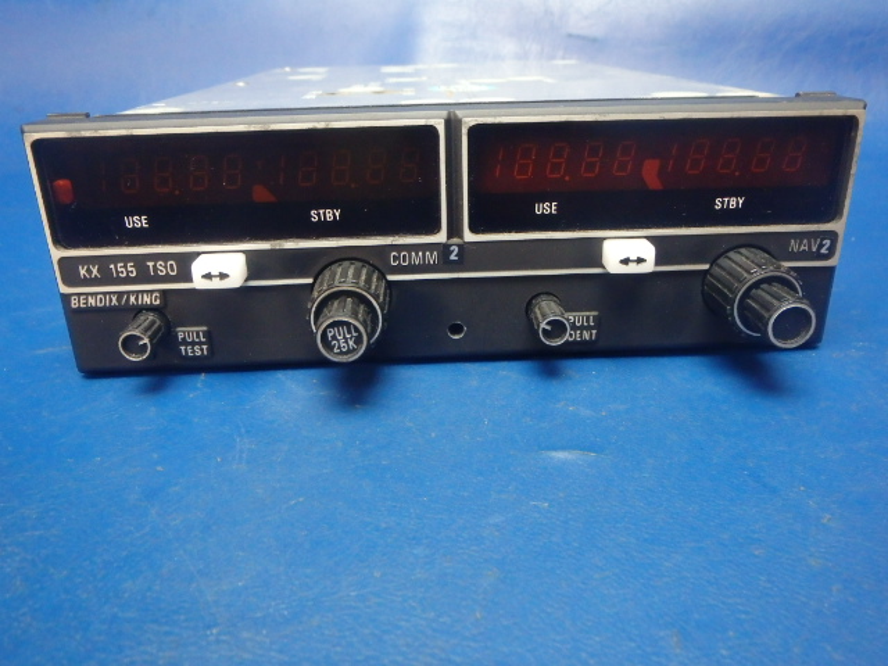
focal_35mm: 28
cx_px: 444
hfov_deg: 63.4
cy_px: 333
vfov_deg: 49.7
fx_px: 718
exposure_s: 1/20
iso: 800
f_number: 3.9
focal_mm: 5
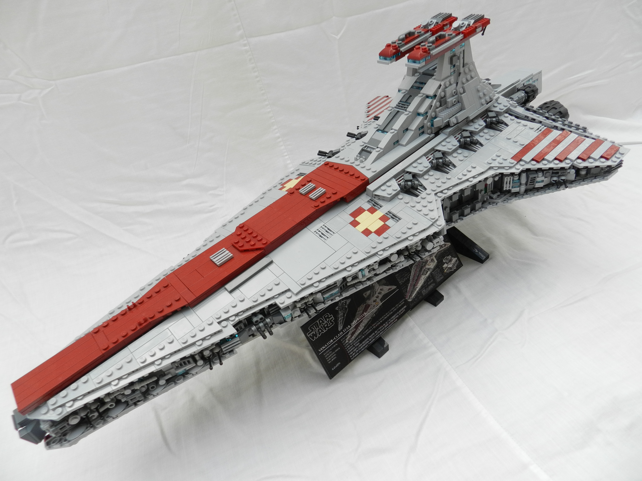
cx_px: 321
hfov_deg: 73.9
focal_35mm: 23
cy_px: 240
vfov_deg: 58.9
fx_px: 427
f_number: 3.4
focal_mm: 4
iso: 160
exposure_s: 1/200
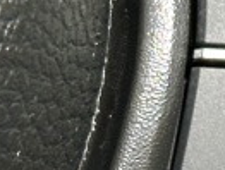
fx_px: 2438
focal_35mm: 374
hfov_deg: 5.2
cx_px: 448
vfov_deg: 4.0
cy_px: -5
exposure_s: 1/40
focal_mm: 6.86
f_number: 1.78
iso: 250
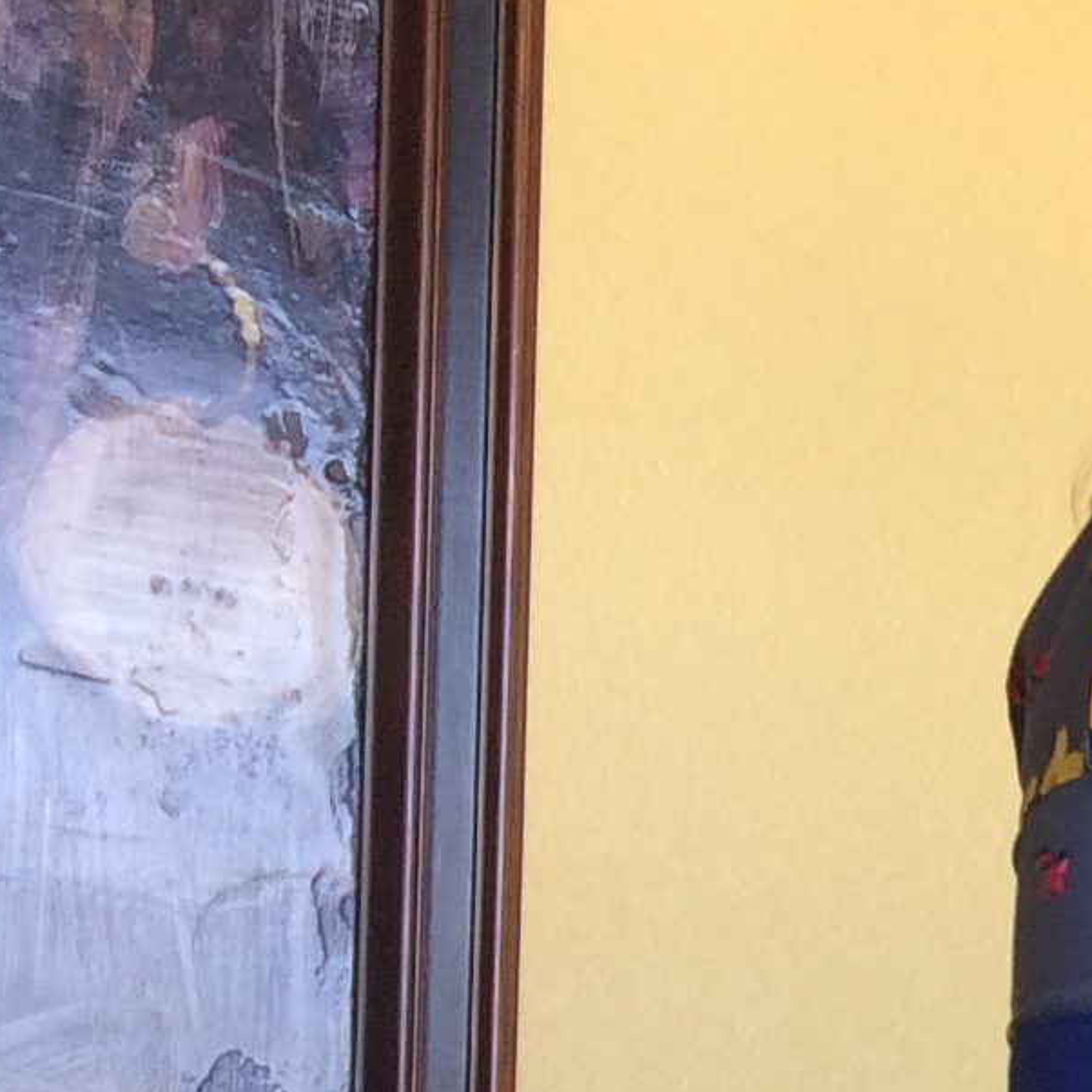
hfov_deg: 10.3
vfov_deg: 12.1
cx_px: 2908
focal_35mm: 139
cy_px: 1520
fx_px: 4961
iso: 50
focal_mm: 4.15
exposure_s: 1/60
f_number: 2.2
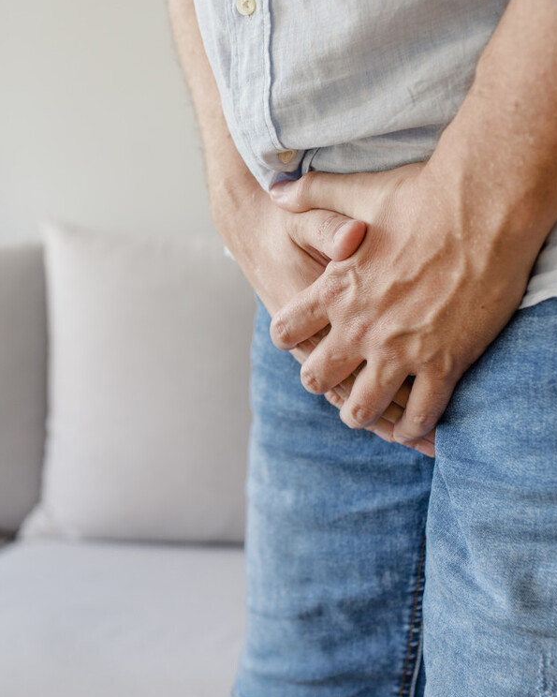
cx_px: 155
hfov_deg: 28.3
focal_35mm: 53
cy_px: 326
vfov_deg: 35.4
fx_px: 1092
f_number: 3.2
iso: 320
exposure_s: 1/160
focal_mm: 35
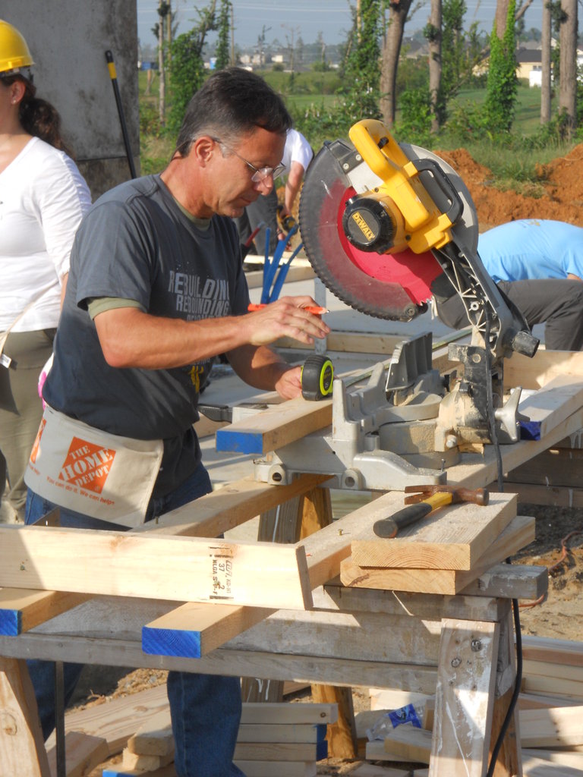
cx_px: 292
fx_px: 2538
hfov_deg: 13.1
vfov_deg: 17.4
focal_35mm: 113
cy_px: 388
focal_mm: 20.3
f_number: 5.9
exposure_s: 1/320
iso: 80
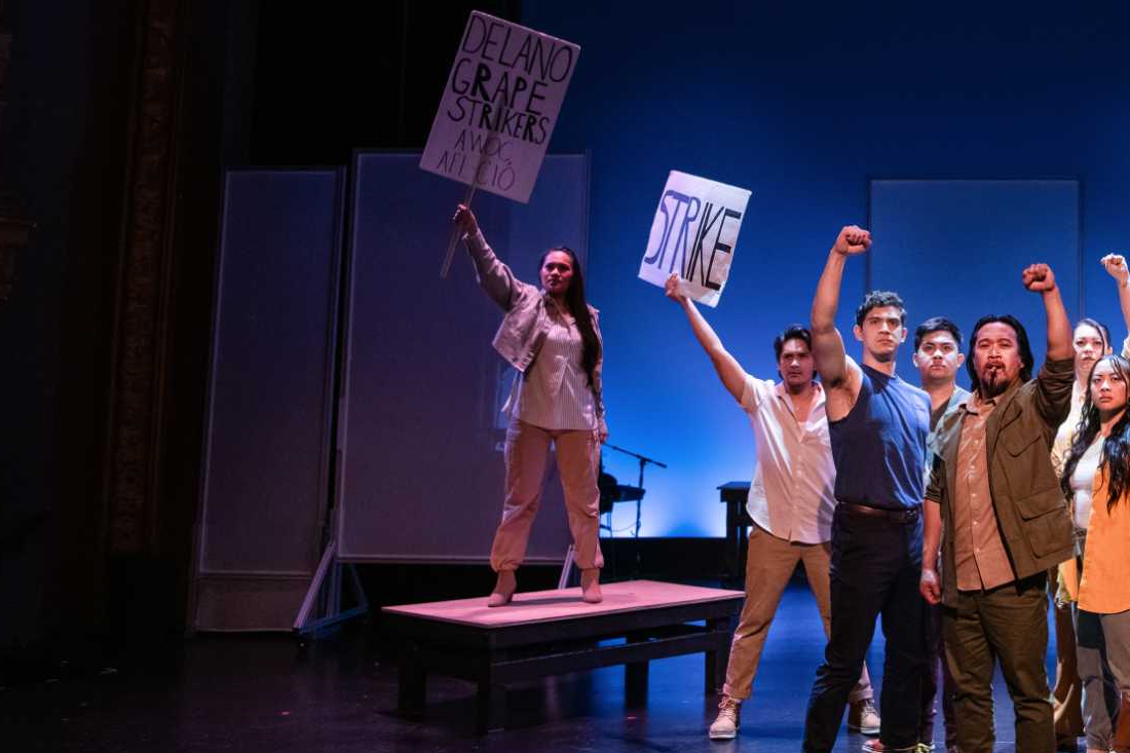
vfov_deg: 24.7
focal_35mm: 54
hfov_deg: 35.1
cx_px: 981
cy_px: 176
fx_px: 1695
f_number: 3.5
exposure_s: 1/200
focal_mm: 29
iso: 1600
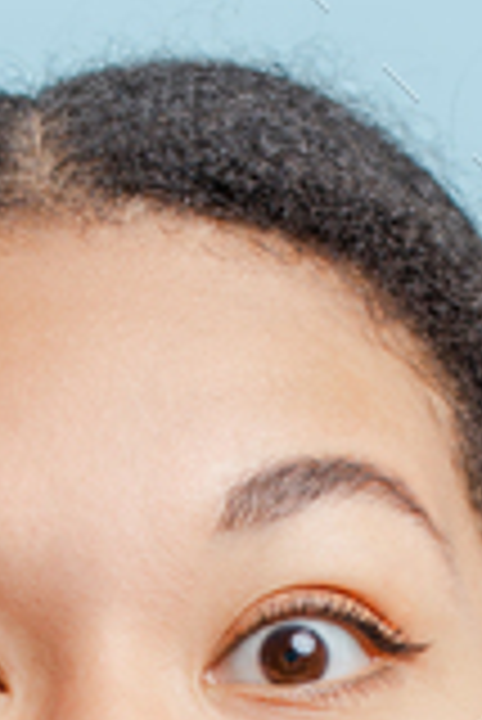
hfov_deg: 2.9
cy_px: 1757
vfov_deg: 4.3
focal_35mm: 469
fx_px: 9398
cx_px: 63
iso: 80
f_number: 5
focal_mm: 85
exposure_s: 1/250
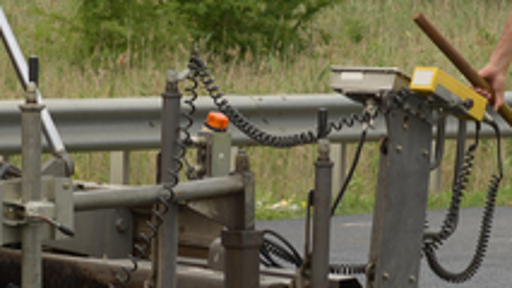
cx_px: 254
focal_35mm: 213
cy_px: 200
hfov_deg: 10.1
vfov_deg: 5.7
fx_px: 2893
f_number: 9
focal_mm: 50
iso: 100
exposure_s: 1/125
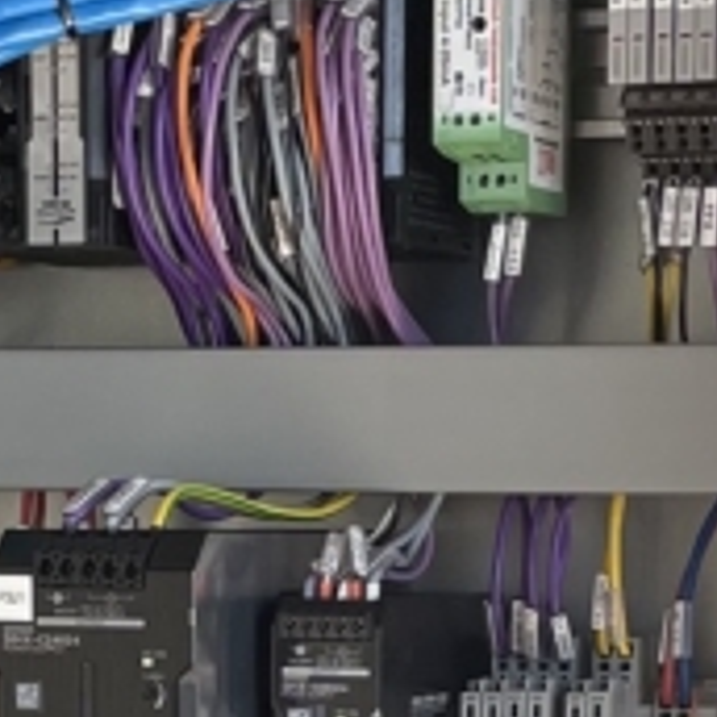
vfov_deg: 12.2
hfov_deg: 12.6
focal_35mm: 138
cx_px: 215
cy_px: 996
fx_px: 3234
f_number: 1.6
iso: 32
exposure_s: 1/123
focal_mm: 4.2
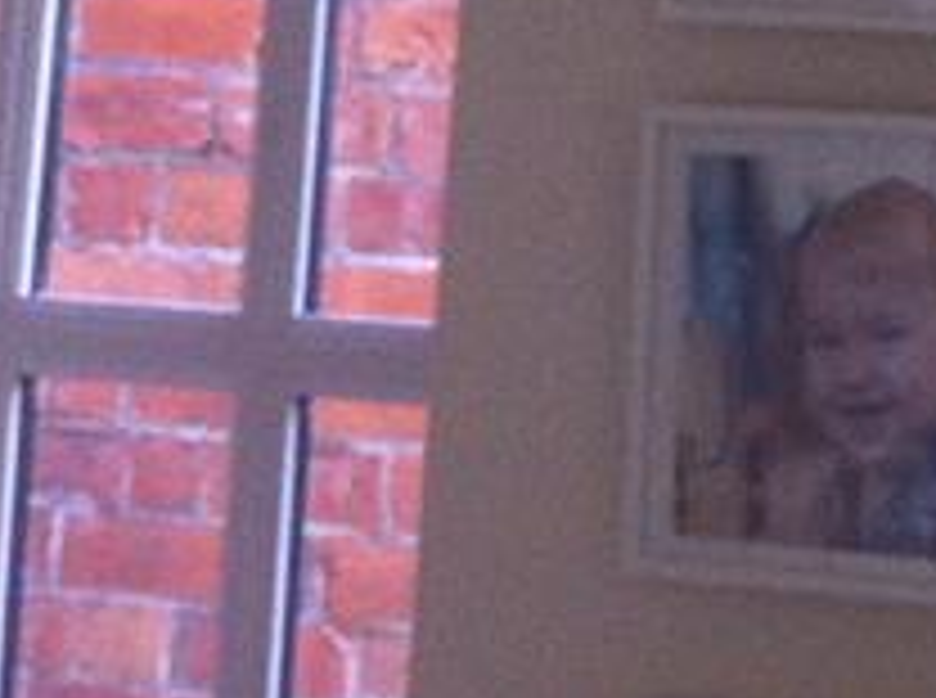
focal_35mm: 230
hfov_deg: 8.4
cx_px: 1480
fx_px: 6205
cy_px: -1563
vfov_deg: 5.9
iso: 80
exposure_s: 1/20
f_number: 2.8
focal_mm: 3.85
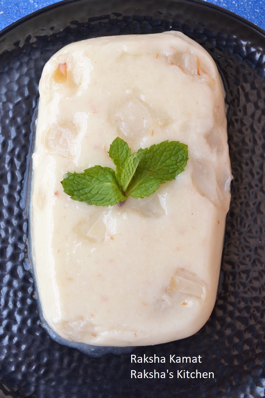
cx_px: 132
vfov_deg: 45.0
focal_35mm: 44
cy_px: 199
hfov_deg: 30.8
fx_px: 480
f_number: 5.6
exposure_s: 1/30
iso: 200
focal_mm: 29
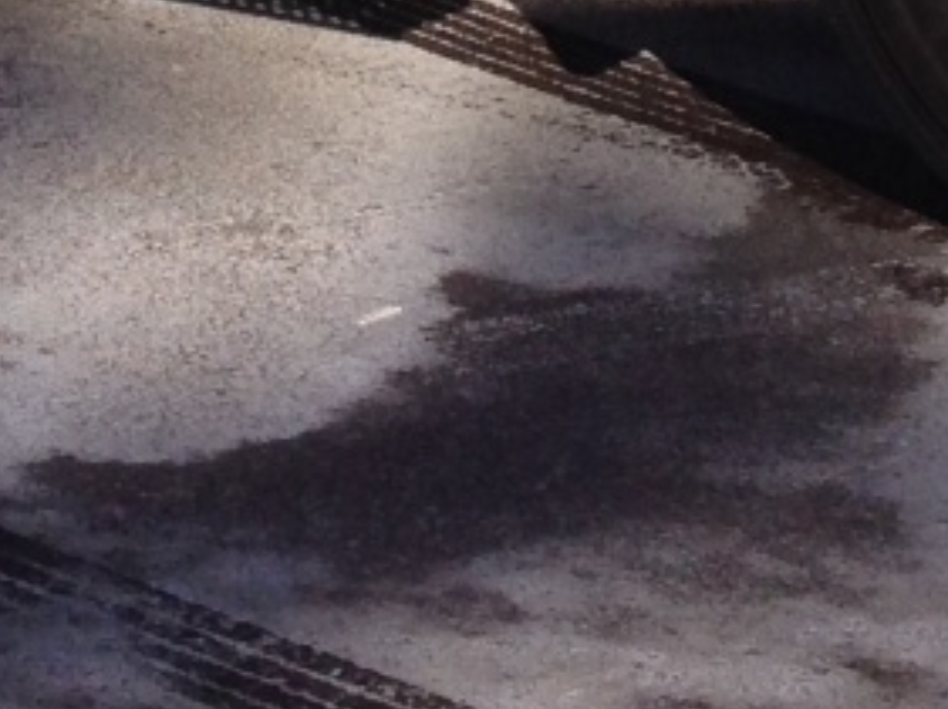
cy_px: -1141
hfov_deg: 10.3
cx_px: 61
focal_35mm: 192
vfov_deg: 7.1
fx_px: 5251
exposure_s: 1/1938
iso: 50
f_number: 2.4
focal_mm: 4.12
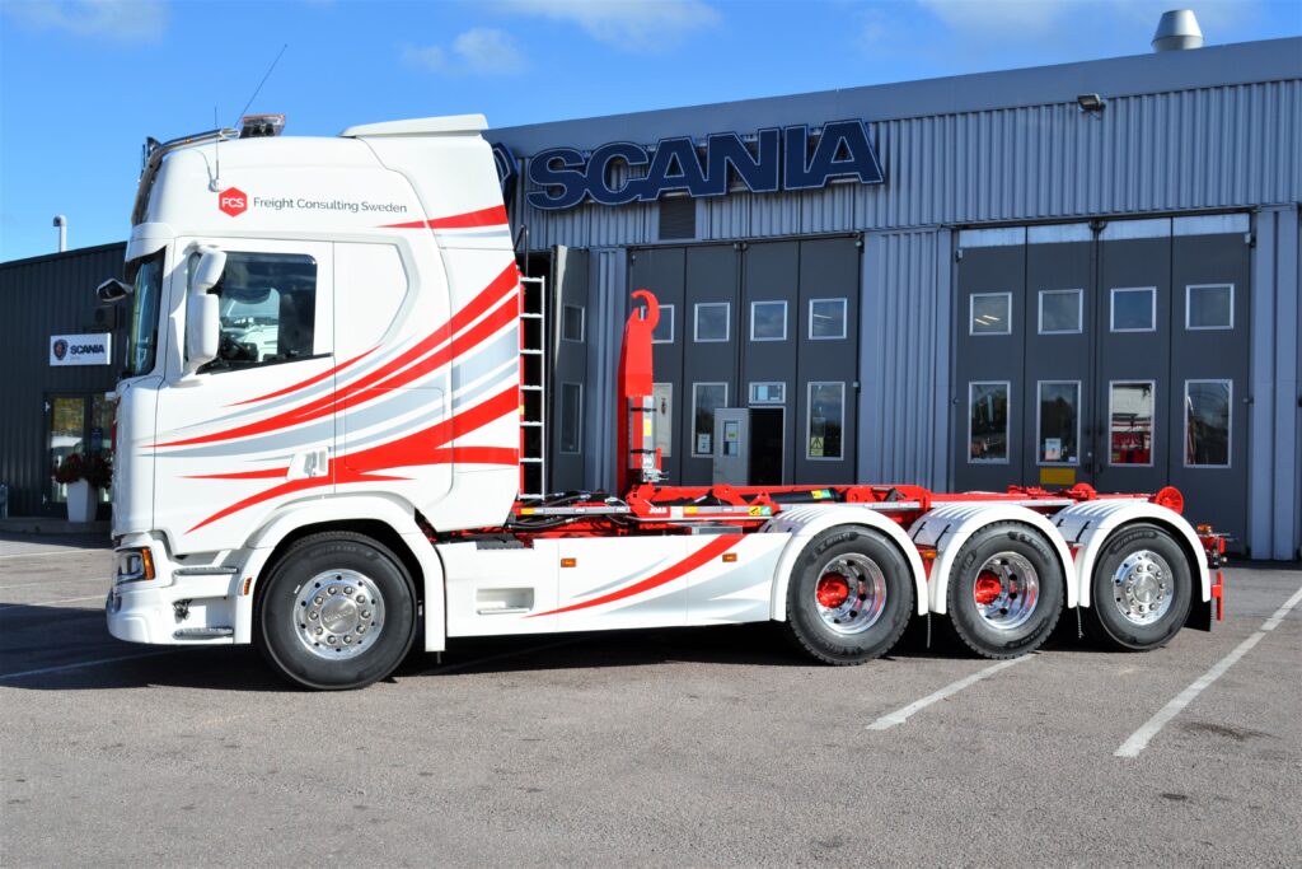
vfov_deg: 34.2
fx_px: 1411
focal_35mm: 39
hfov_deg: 49.5
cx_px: 651
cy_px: 434
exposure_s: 1/250
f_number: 8
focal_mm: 26
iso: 100
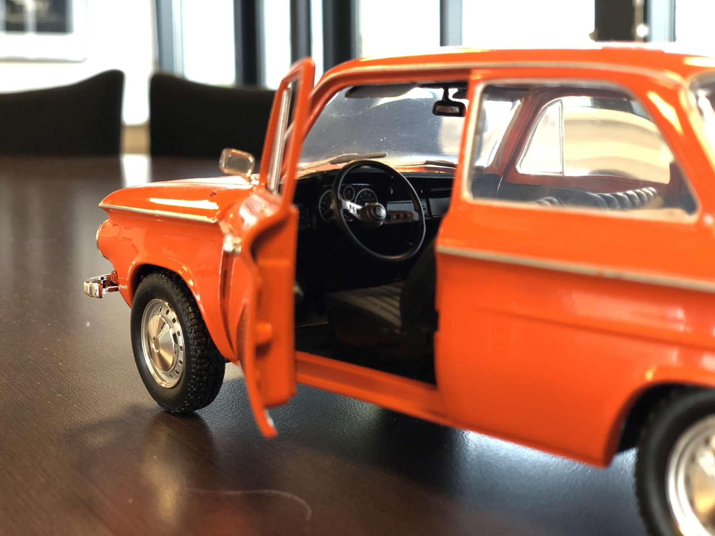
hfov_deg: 36.8
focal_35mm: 52
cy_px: 268
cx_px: 358
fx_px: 1074
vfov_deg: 28.0
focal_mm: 6
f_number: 2.4
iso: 160
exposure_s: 1/24
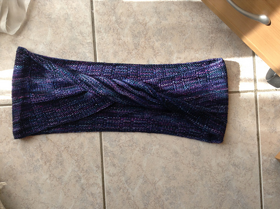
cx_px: 140
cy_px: 104
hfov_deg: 55.4
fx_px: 266
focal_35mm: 33
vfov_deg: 42.8
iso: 25
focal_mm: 3.3
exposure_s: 1/120
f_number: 2.4
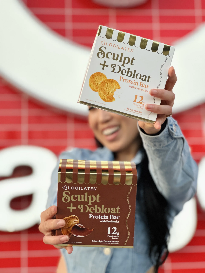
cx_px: 102
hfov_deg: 19.1
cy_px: 136
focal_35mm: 77
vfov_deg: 25.3
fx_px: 608
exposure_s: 1/74
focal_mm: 9
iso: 250
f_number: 2.8
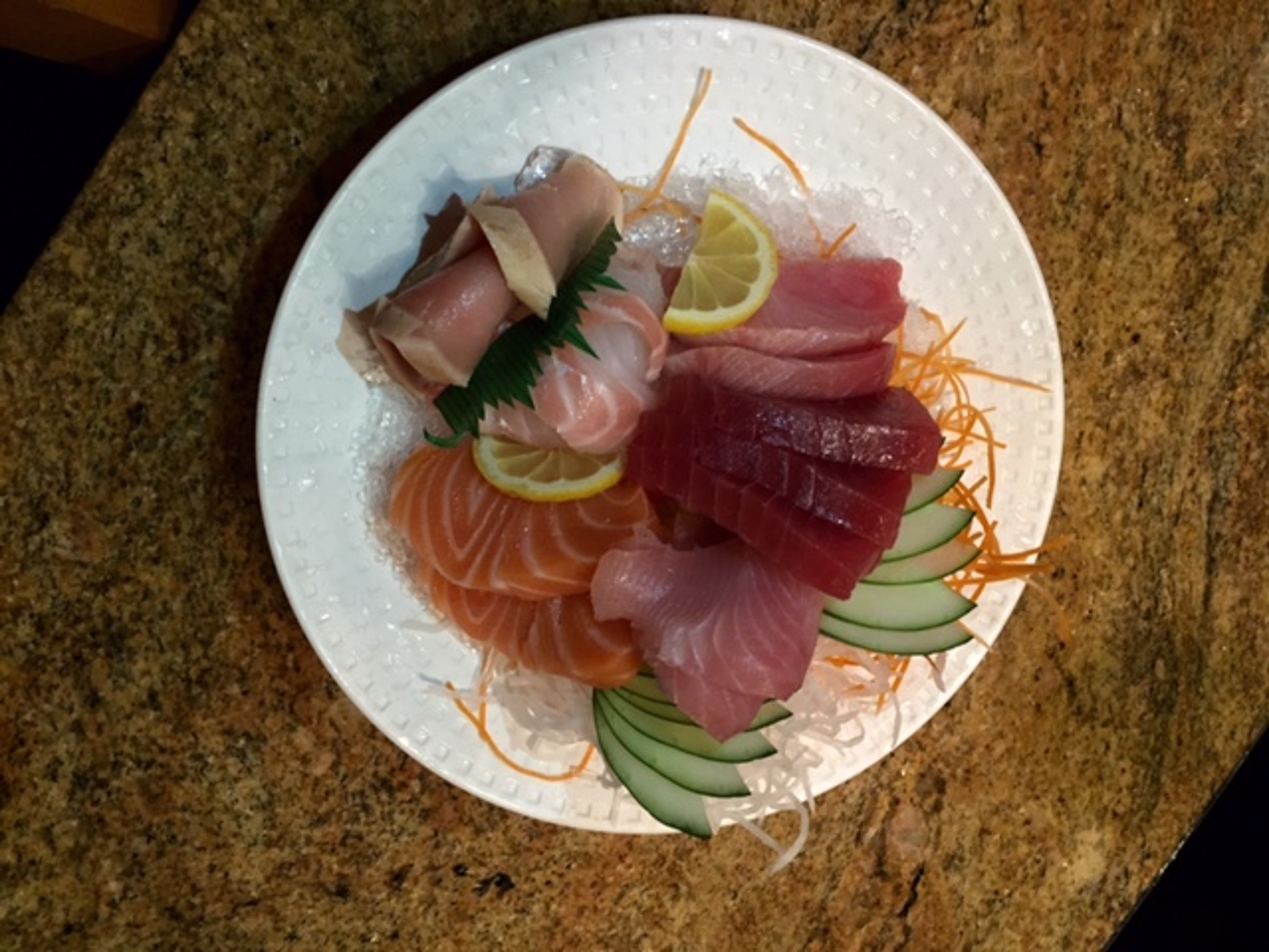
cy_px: 476
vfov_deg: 48.2
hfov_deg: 61.7
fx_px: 1063
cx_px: 634
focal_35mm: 29
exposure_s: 1/30
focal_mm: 4.15
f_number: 2.2
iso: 125
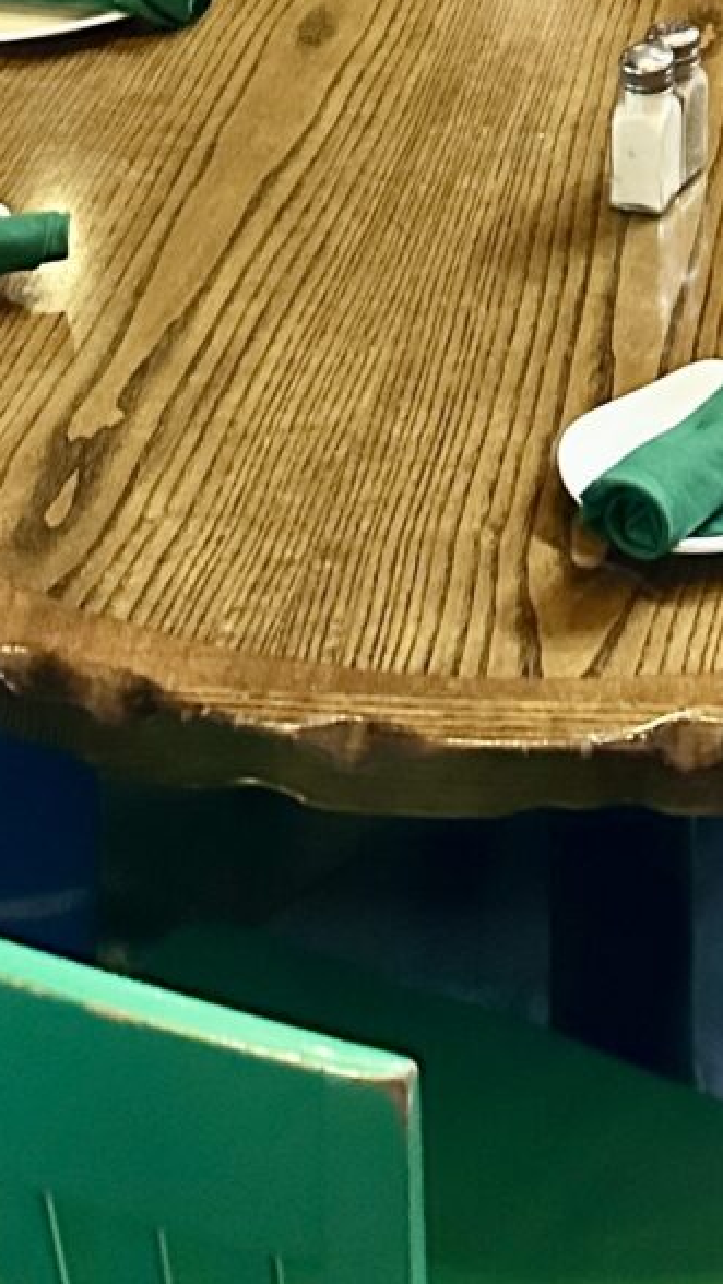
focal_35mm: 91
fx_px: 3100
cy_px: -950
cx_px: 933
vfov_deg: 18.7
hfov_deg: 12.9
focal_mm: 6.86
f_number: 1.78
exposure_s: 1/60
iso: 640
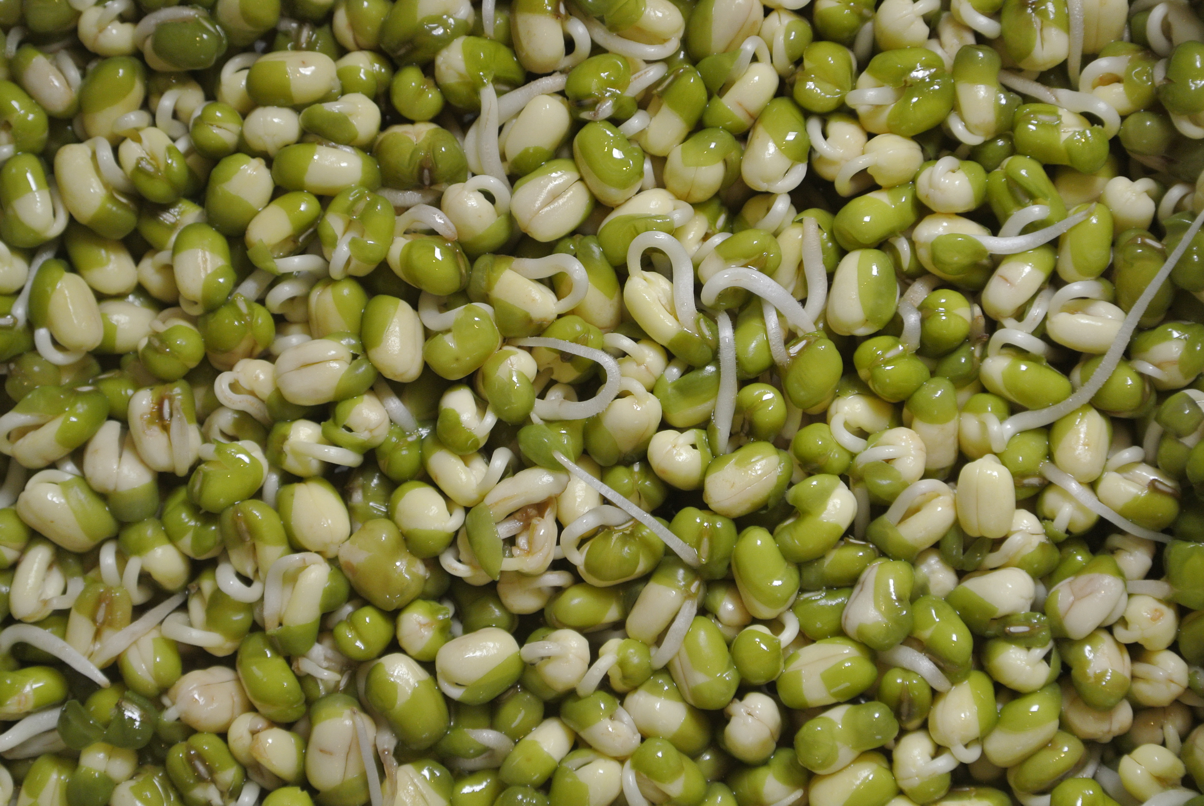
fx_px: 2712
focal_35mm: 81
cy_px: 403
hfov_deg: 25.0
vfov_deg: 16.9
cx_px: 602
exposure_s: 1/125
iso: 250
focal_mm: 30
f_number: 5.6
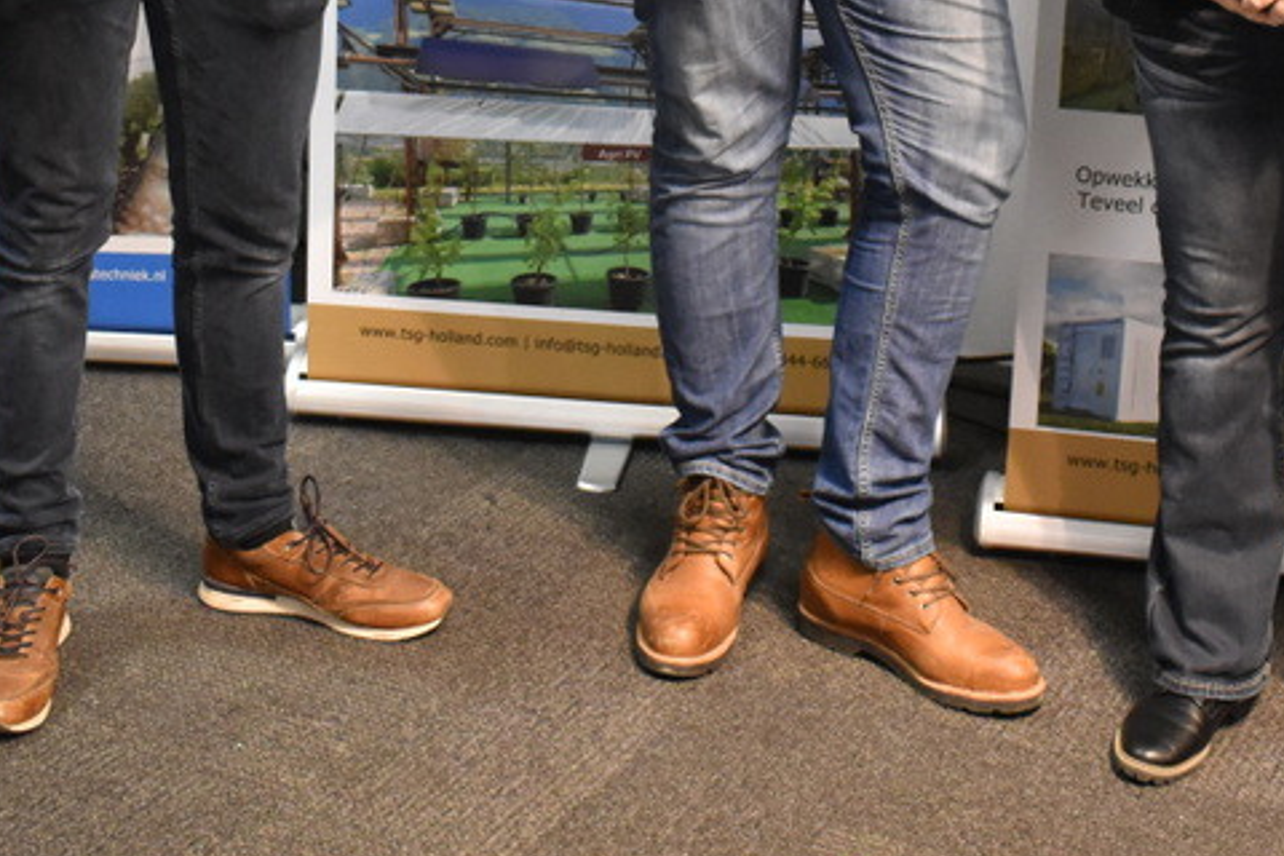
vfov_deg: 17.9
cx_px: 741
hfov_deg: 28.0
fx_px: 2568
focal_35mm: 72
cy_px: -193
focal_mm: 18
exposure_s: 1/30
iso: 1600
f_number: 3.5
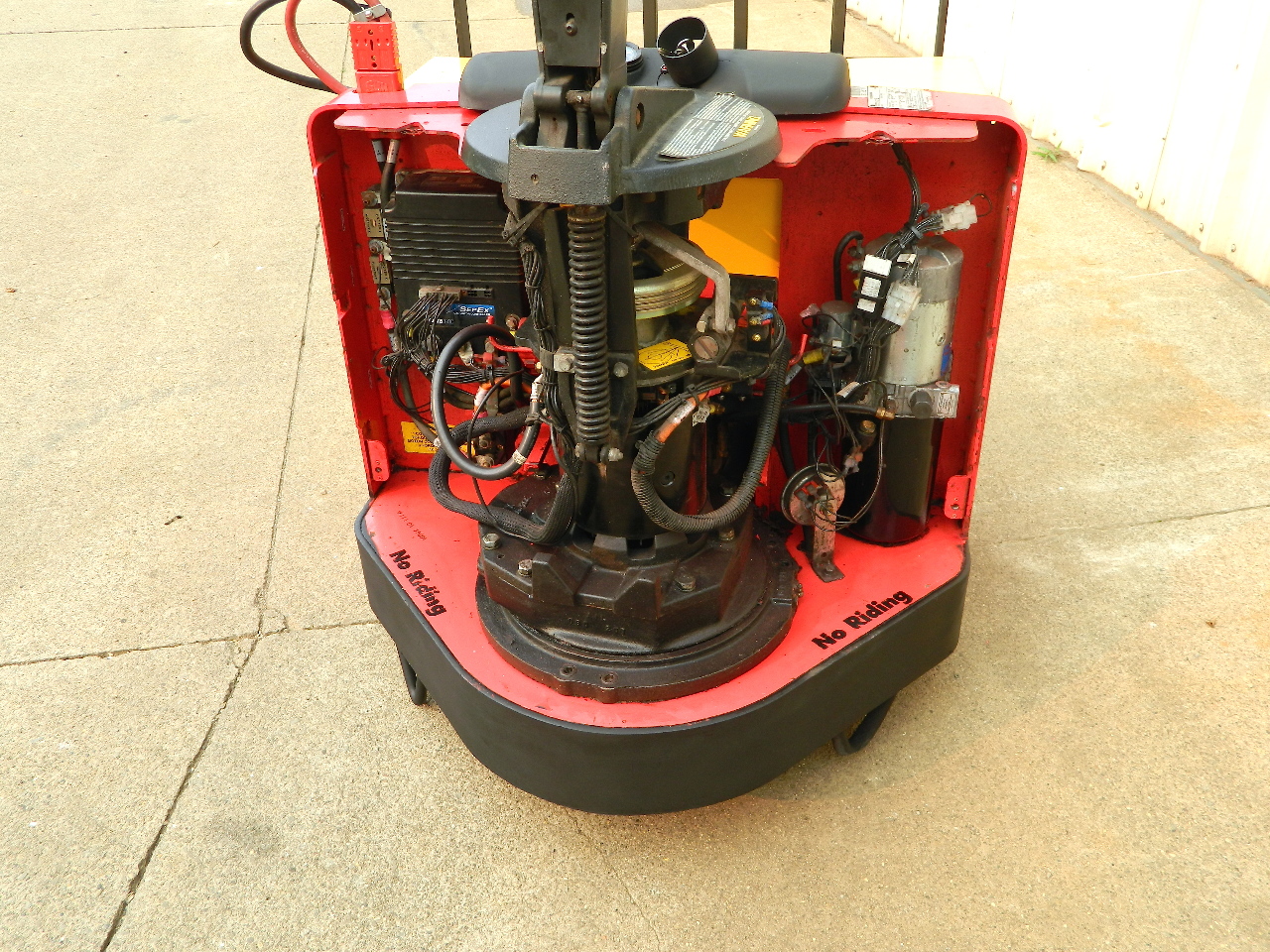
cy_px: 476
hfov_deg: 58.4
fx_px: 1137
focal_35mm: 31
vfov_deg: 45.4
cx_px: 635
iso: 80
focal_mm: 5.6
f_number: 3.2
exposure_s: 1/125
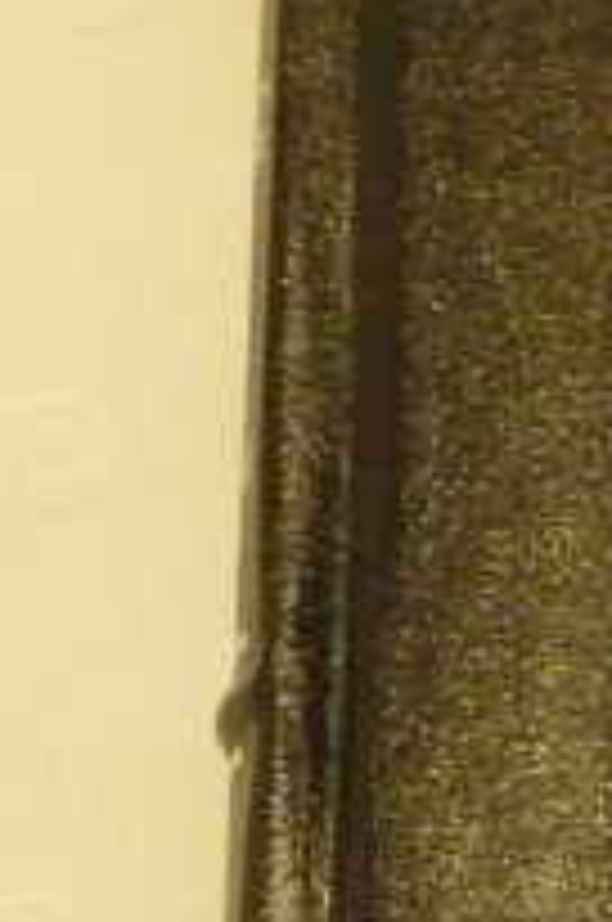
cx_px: 1062
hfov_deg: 7.5
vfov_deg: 11.6
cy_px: 634
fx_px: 4554
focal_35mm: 178
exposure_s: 1/10
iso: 400
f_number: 3.5
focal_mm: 5.7
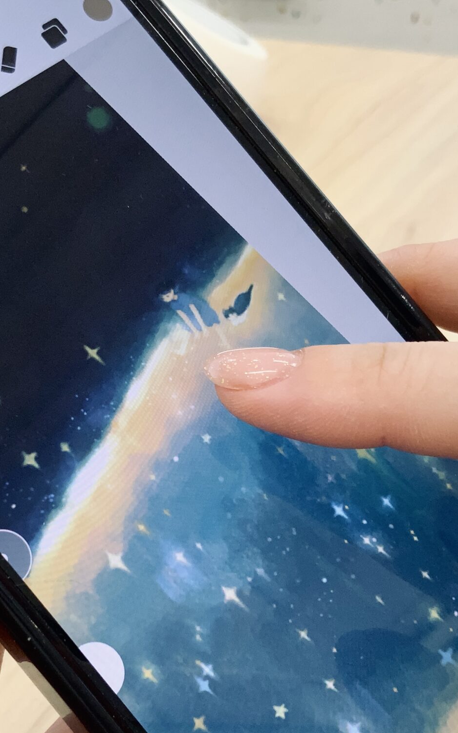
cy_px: 375
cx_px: 211
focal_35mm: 42
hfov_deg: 30.5
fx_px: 839
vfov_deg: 47.2
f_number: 1.8
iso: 80
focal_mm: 3
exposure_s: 1/60
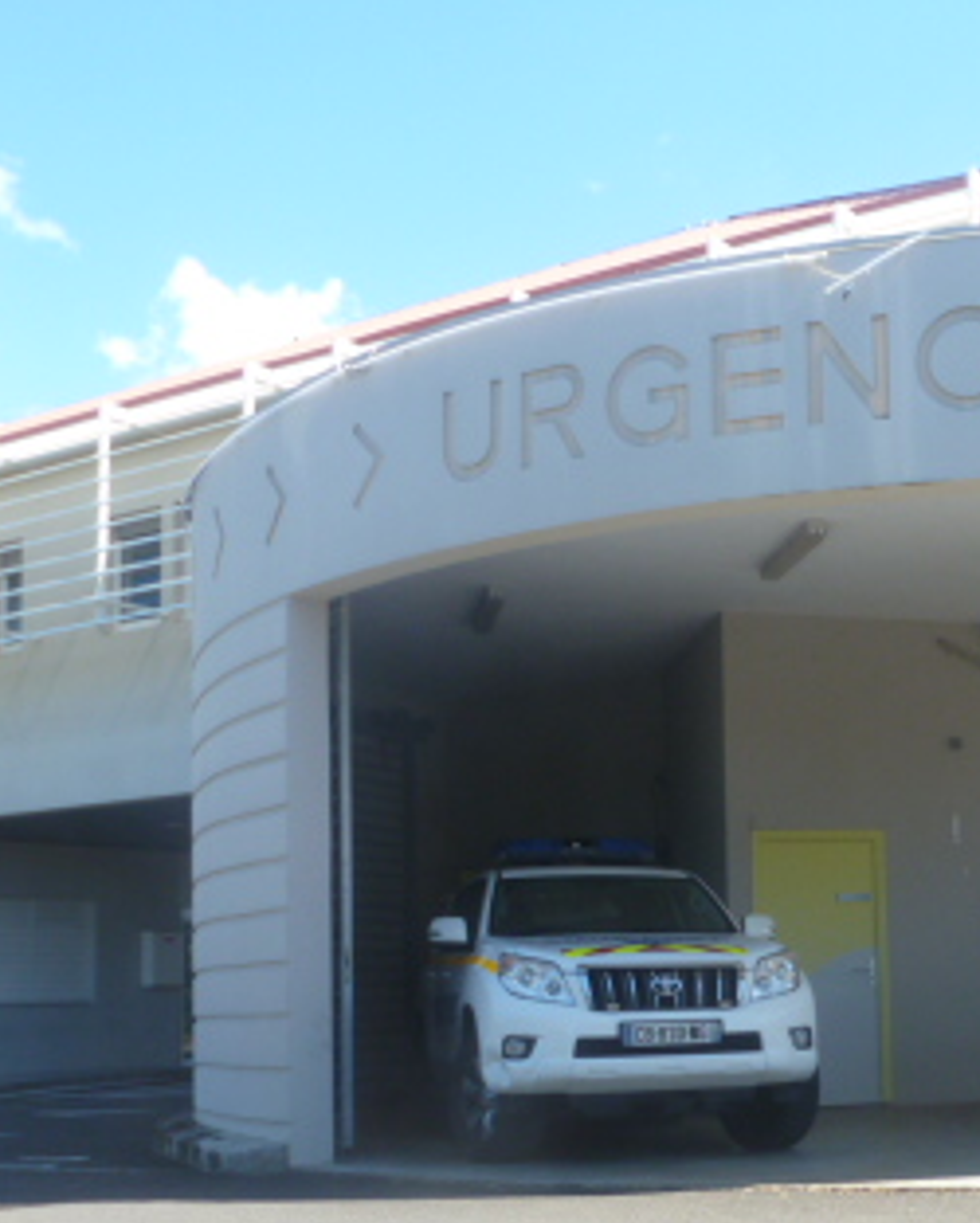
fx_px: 1739
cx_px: 843
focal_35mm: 48
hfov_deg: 30.4
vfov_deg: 38.3
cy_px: 831
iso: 100
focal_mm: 4.3
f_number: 4
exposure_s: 1/200
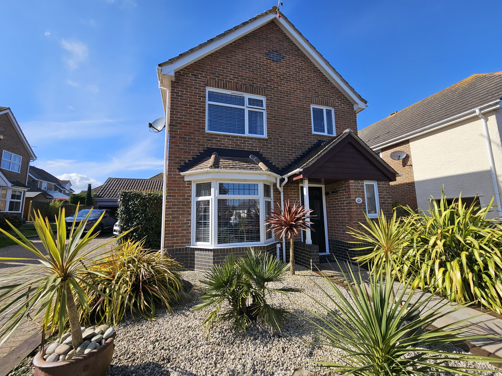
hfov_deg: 106.2
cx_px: 251
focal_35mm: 13
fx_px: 189
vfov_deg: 89.9
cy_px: 188
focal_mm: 2.2
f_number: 2.2
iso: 50
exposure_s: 1/1904
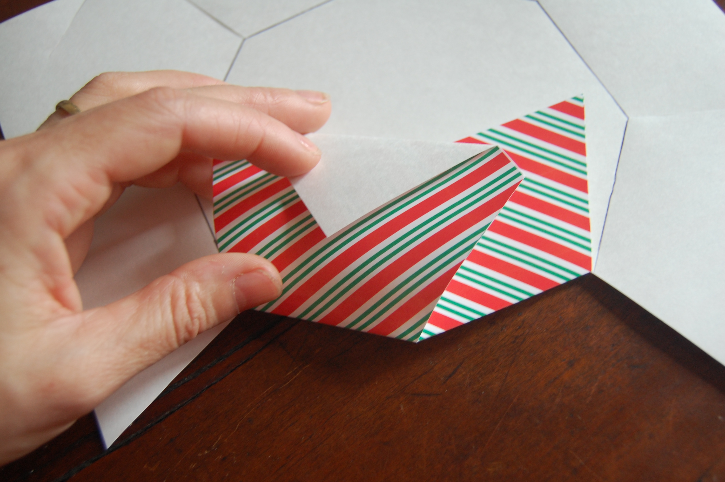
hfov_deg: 46.4
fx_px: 845
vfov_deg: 31.8
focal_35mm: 42
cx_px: 362
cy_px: 241
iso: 500
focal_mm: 28
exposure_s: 1/30
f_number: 4.2
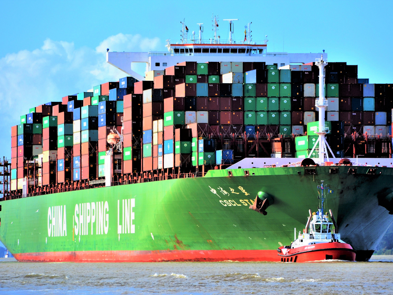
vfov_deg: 4.9
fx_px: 3424
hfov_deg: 6.6
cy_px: 148
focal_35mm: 302
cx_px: 209
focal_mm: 185
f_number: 7.1
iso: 200
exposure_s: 1/800
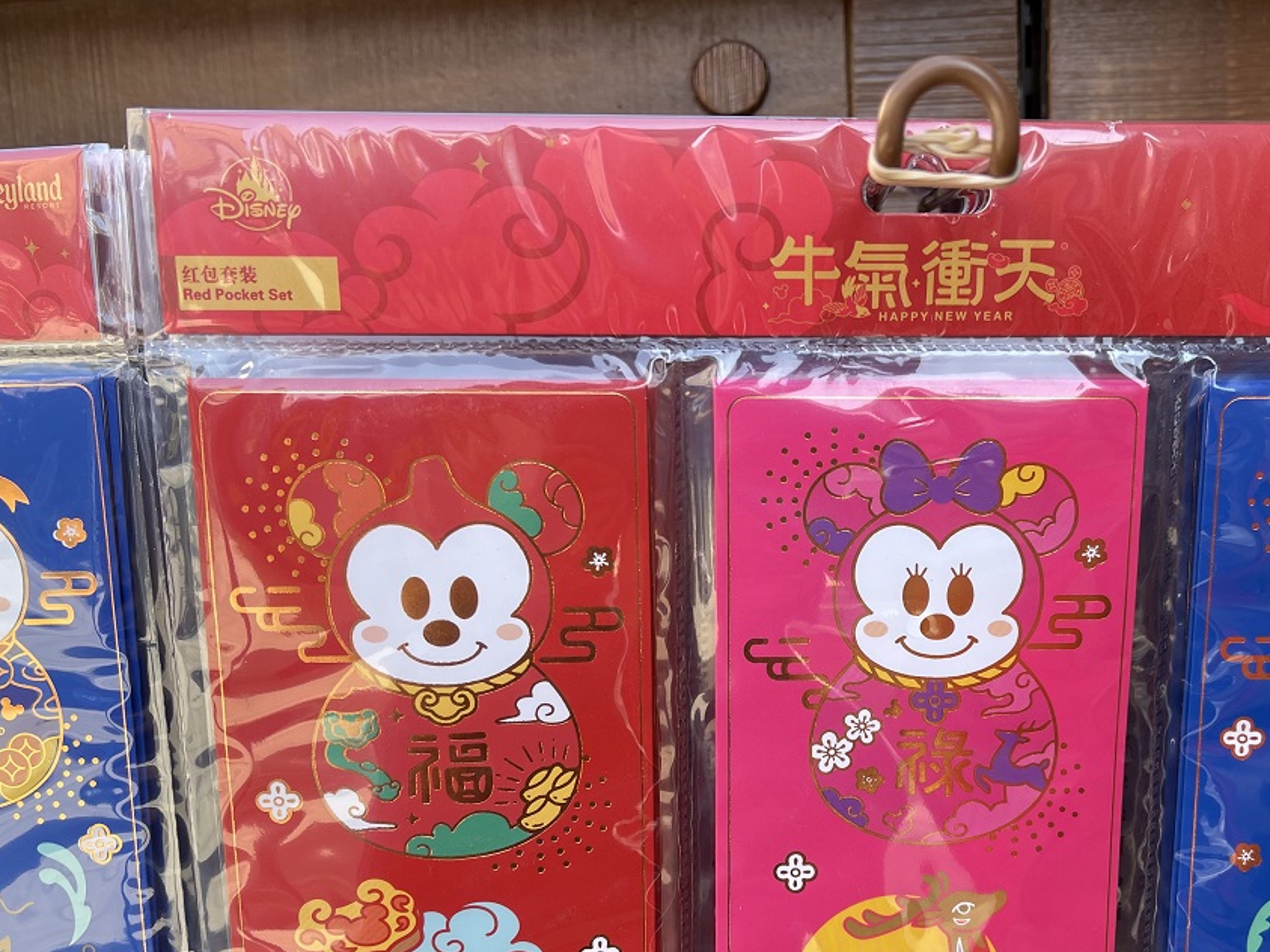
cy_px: 619
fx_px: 1357
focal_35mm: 37
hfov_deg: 49.6
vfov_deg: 38.3
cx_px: 801
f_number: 1.6
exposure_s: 1/148
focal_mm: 5.1
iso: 32
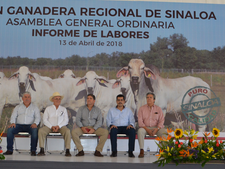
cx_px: 88
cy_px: 92
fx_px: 331
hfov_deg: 37.3
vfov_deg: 28.5
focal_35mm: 51
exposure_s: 1/80
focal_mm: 24
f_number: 11
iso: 1000
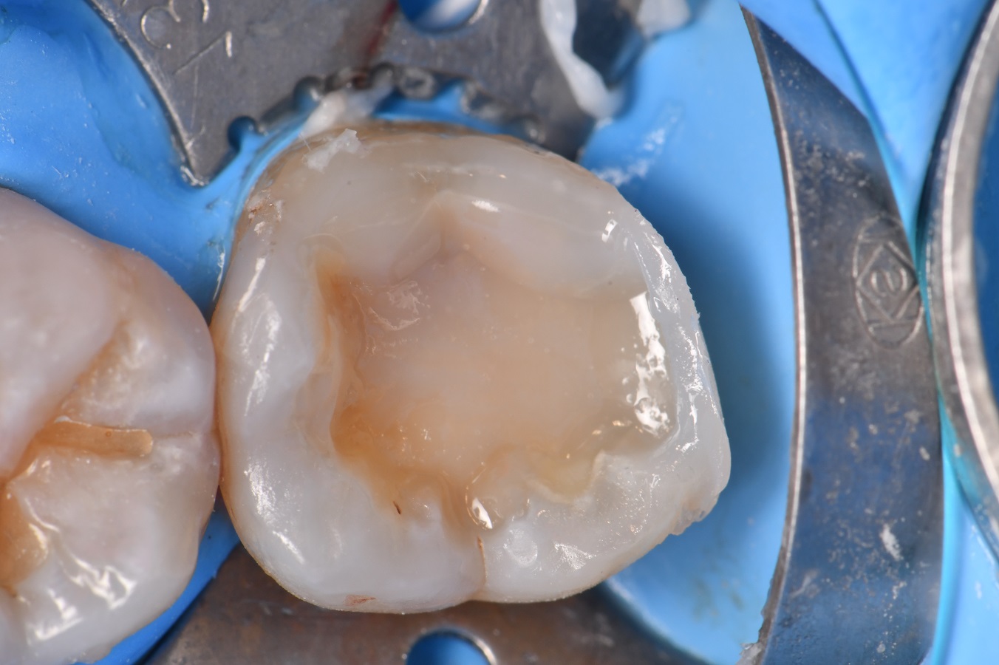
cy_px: 332
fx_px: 4354
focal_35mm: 157
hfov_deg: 13.1
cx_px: 500
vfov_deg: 8.7
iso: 200
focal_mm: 105
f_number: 32
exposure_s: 1/160
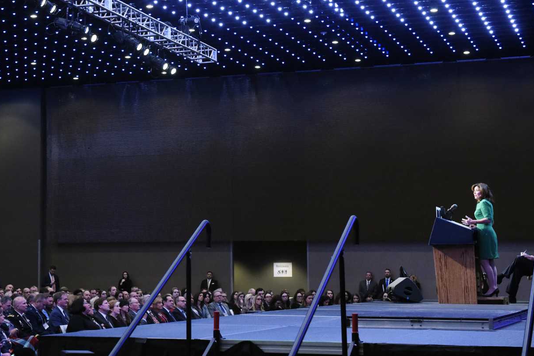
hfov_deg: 24.7
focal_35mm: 81
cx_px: 128
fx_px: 1202
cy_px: 146
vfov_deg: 16.9
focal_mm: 48
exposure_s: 1/100
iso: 3200
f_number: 4
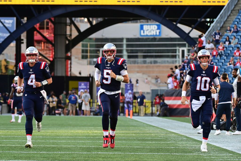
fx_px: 1339
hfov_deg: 10.3
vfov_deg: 6.9
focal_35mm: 200
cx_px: 120
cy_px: 80
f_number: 5.6
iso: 2000
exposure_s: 1/1000
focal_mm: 200
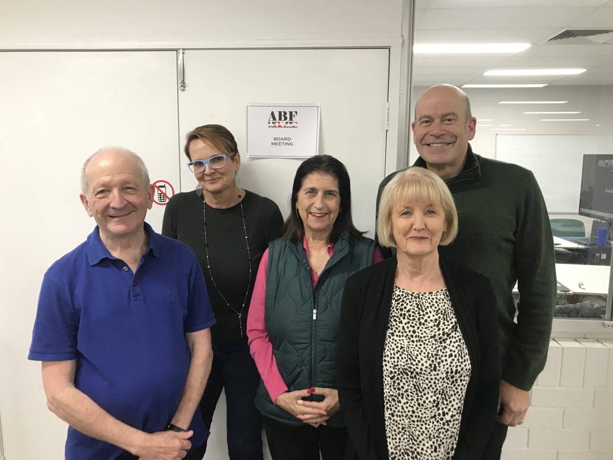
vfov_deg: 49.7
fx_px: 496
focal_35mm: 28
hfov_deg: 63.4
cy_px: 230
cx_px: 306
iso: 40
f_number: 1.8
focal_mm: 3.99
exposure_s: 1/25
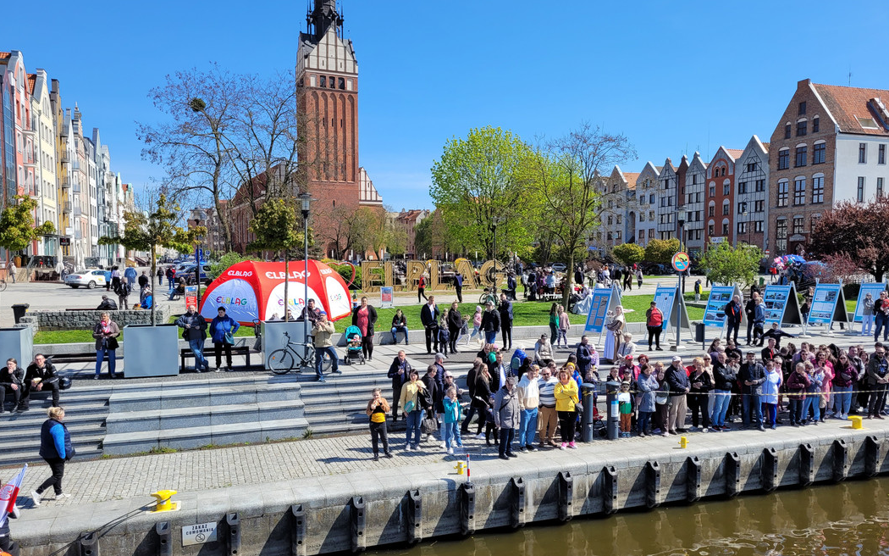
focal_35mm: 28
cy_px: 304
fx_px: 678
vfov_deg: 44.5
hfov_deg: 66.5
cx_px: 443
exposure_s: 1/1814
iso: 40
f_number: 1.8
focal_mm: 5.4
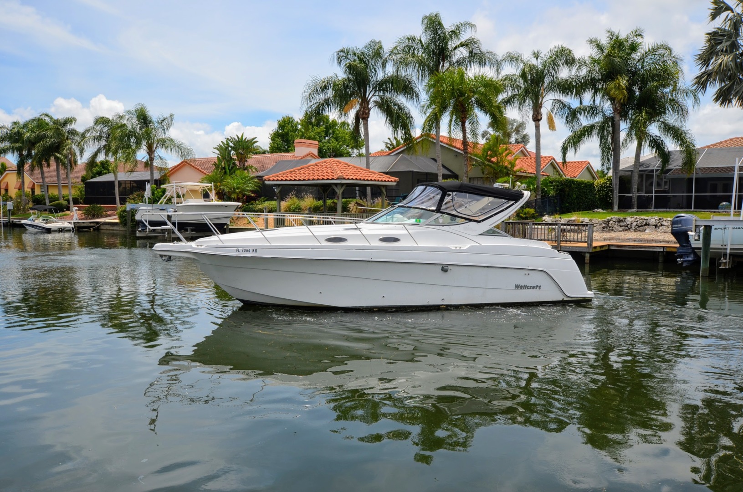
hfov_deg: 62.0
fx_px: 618
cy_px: 246
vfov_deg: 43.4
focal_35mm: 30
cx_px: 372
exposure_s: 1/320
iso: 100
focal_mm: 20
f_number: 9
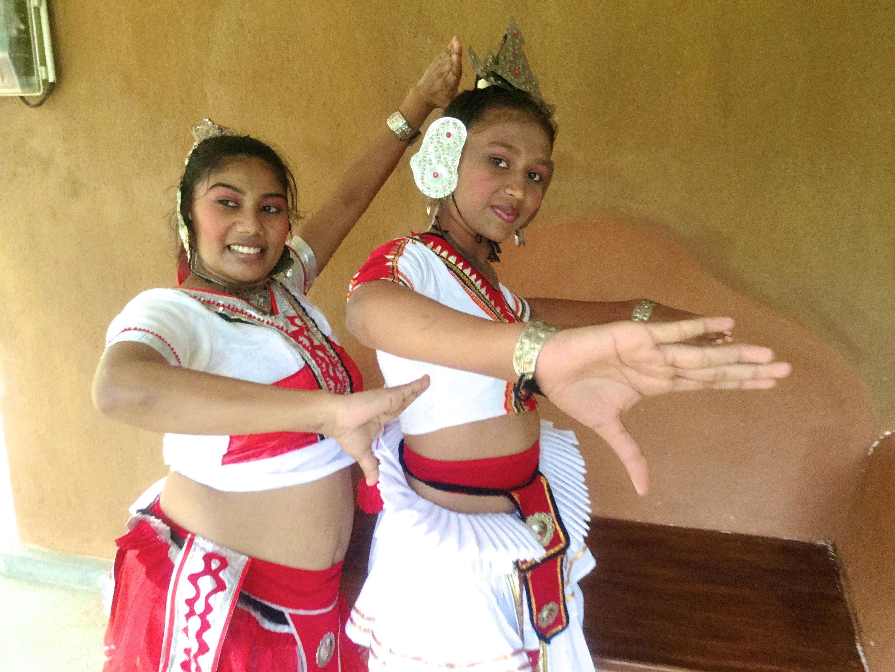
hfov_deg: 58.4
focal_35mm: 31
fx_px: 802
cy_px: 336
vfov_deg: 45.4
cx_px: 448
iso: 160
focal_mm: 3.3
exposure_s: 1/33
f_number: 2.4
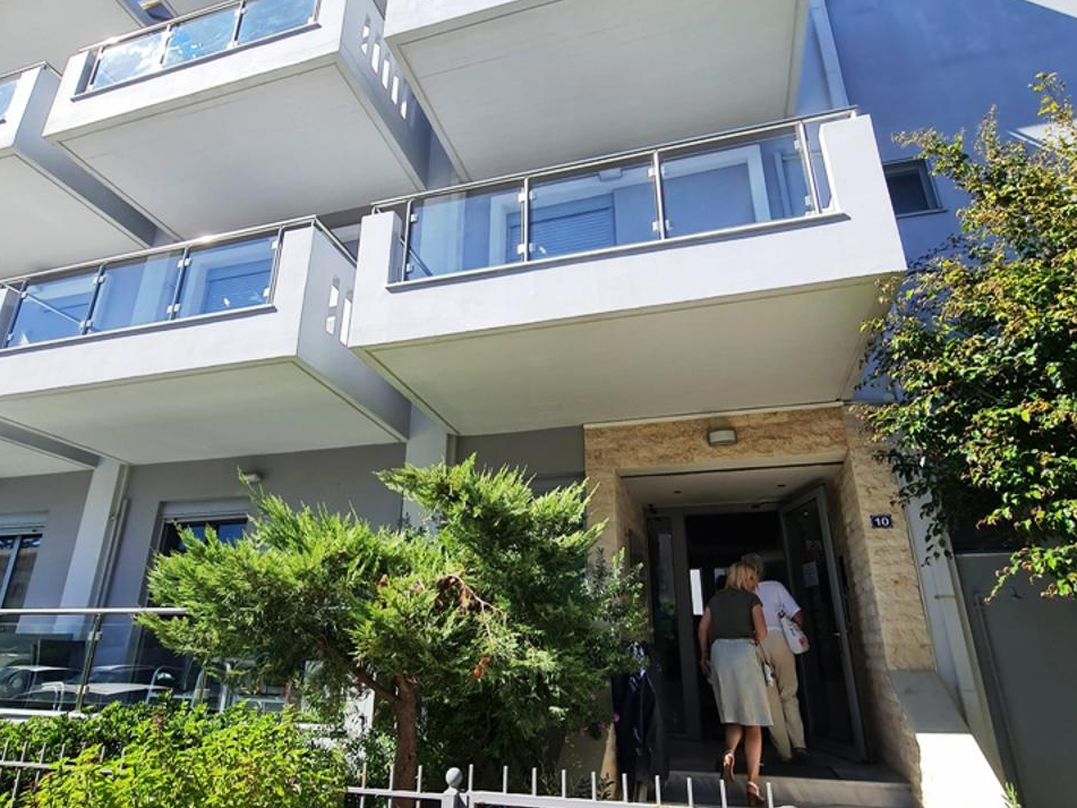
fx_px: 436
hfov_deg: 102.0
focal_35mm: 14
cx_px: 520
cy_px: 403
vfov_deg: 85.7
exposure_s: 1/1128
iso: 64
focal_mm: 2.2
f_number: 2.2
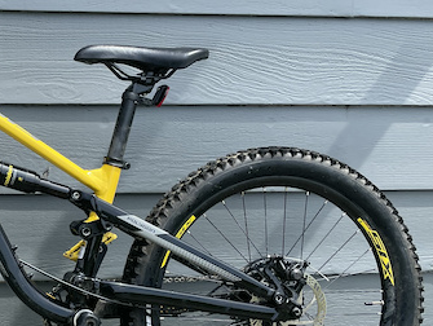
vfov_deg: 23.6
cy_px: 212
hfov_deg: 28.9
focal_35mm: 62
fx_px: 776
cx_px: -14
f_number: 1.6
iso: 32
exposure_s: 1/1135
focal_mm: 4.2
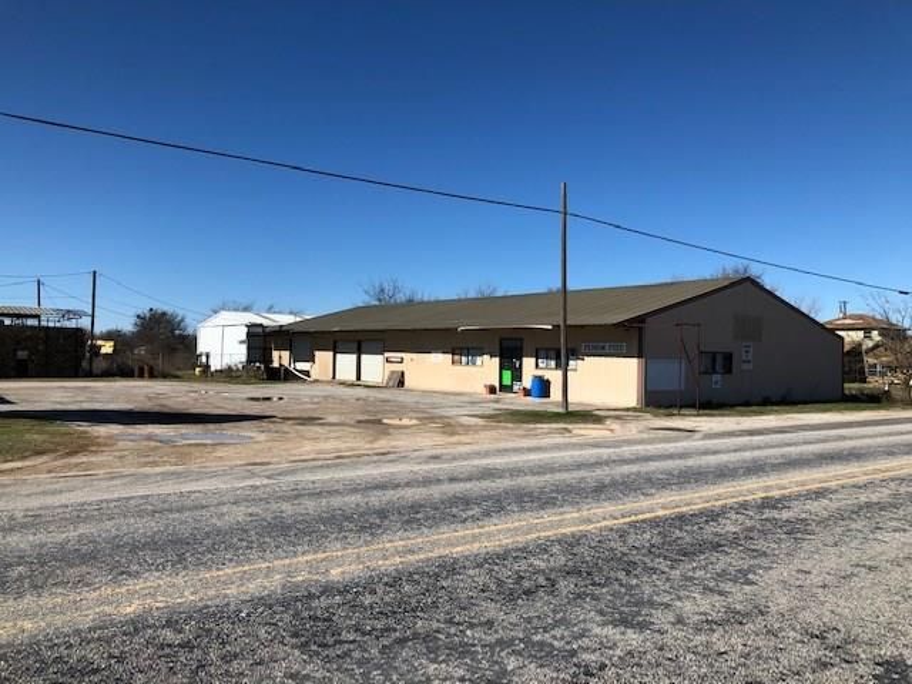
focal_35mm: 28
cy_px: 342
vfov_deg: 49.7
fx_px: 738
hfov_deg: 63.4
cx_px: 456
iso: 20
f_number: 1.8
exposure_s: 1/2525
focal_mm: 3.99
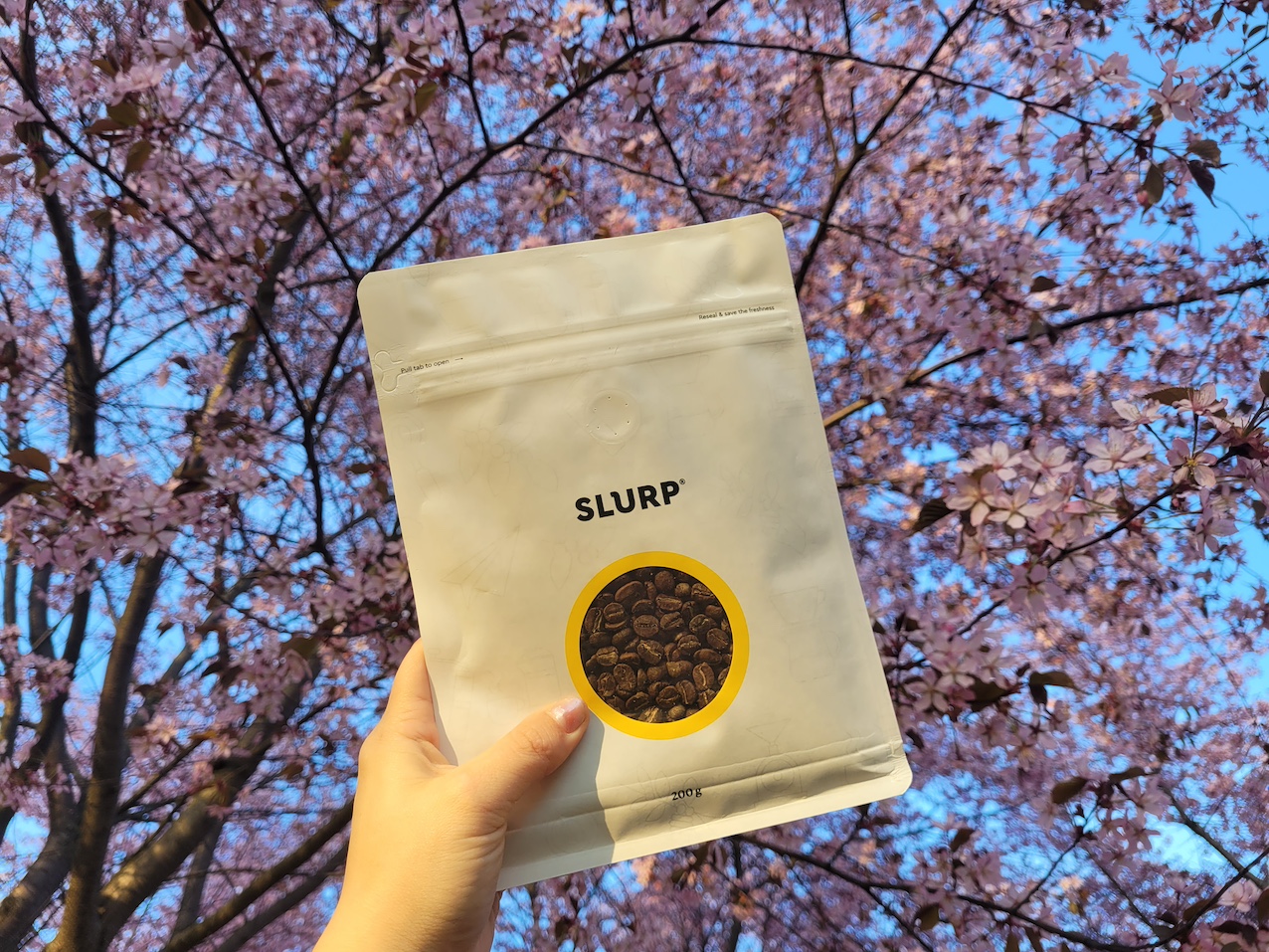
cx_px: 634
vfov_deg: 53.1
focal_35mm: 26
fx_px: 953
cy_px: 476
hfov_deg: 67.3
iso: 40
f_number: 1.8
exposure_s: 1/200
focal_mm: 5.4
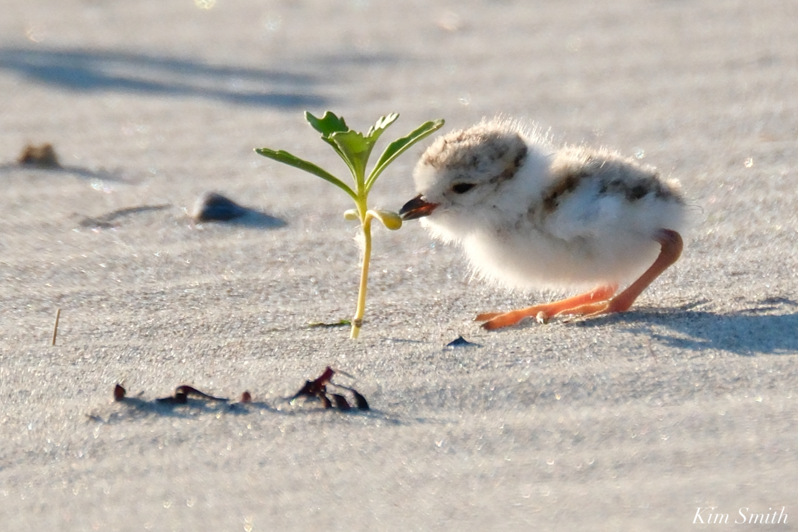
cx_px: 400
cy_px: 266
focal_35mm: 602
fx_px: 13345
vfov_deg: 2.3
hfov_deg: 3.4
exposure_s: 1/3000
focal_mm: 400
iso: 1000
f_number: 5.6
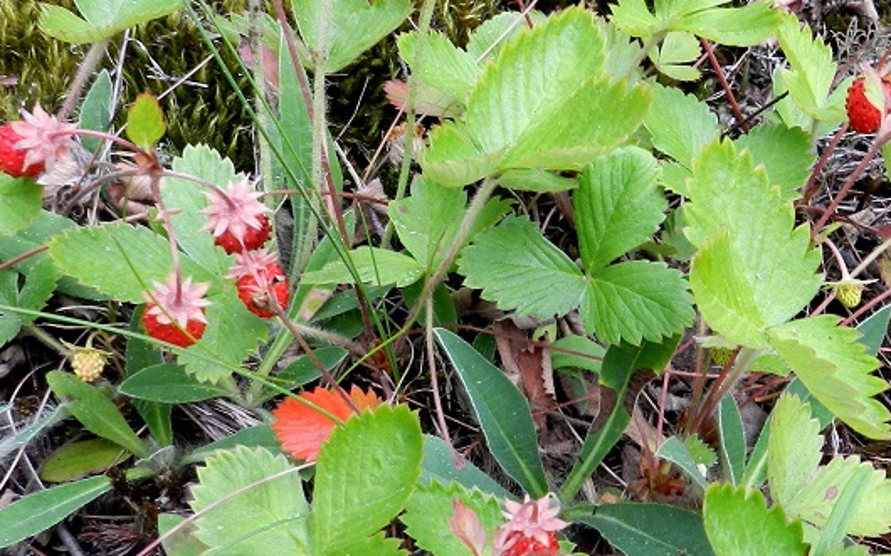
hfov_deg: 43.0
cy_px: 267
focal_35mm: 46
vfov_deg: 28.0
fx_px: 1117
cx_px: 587
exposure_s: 1/40
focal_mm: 4
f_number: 4
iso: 160
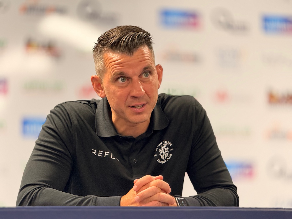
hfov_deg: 16.4
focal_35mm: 120
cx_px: 146
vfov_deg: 12.3
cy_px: 110
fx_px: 1012
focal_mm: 15.66
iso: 200
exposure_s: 1/50
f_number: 2.8
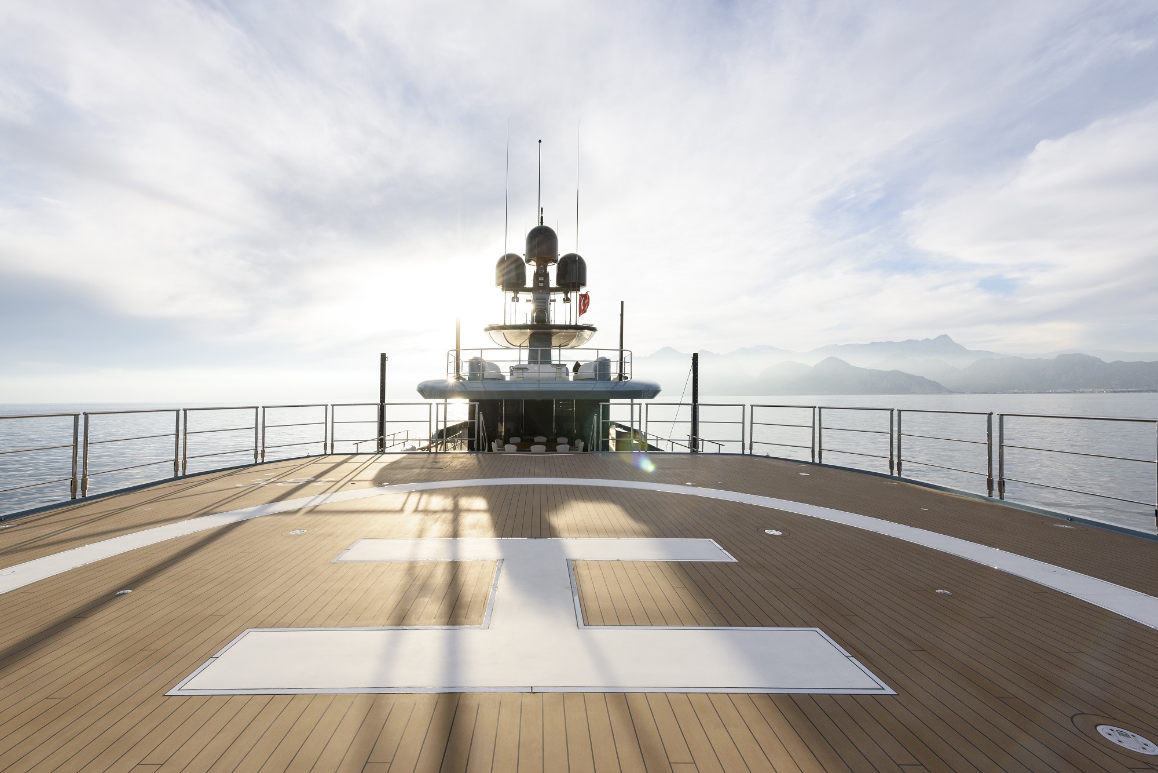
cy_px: 386
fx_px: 450
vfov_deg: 81.2
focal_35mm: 14
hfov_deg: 104.2
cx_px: 579
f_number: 11
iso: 400
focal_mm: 14
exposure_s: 1/400
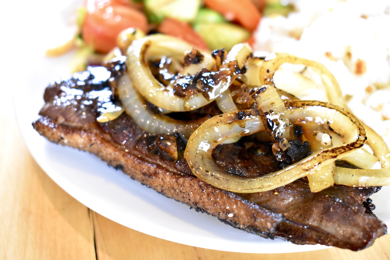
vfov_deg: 25.1
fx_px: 585
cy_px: 130
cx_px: 195
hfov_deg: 36.9
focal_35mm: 54
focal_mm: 36
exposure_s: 1/60
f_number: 4.8
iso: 3200
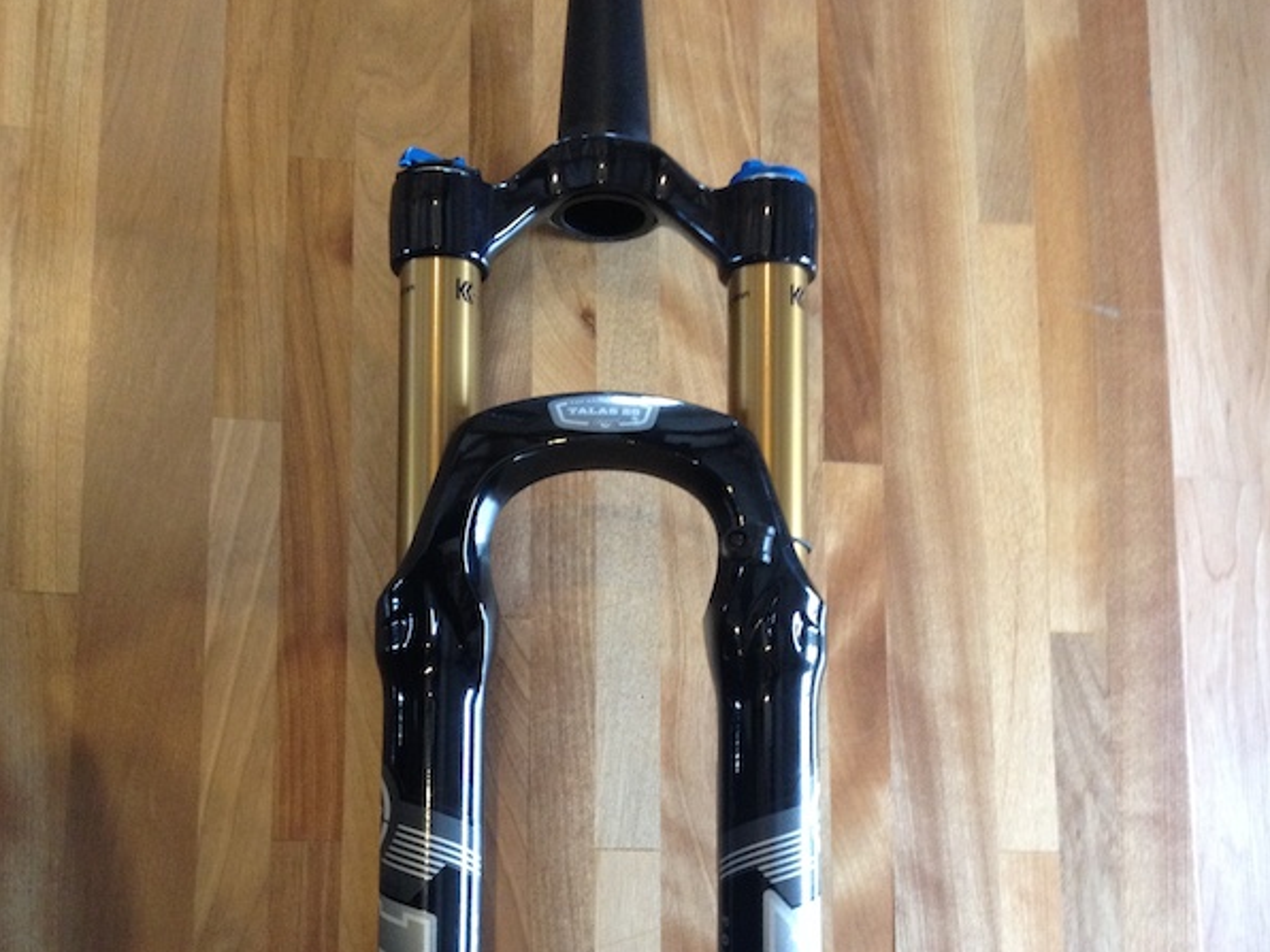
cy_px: 737
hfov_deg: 40.4
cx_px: 635
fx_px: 1724
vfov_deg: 30.3
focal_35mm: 47
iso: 200
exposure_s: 1/20
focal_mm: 4.28
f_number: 2.4
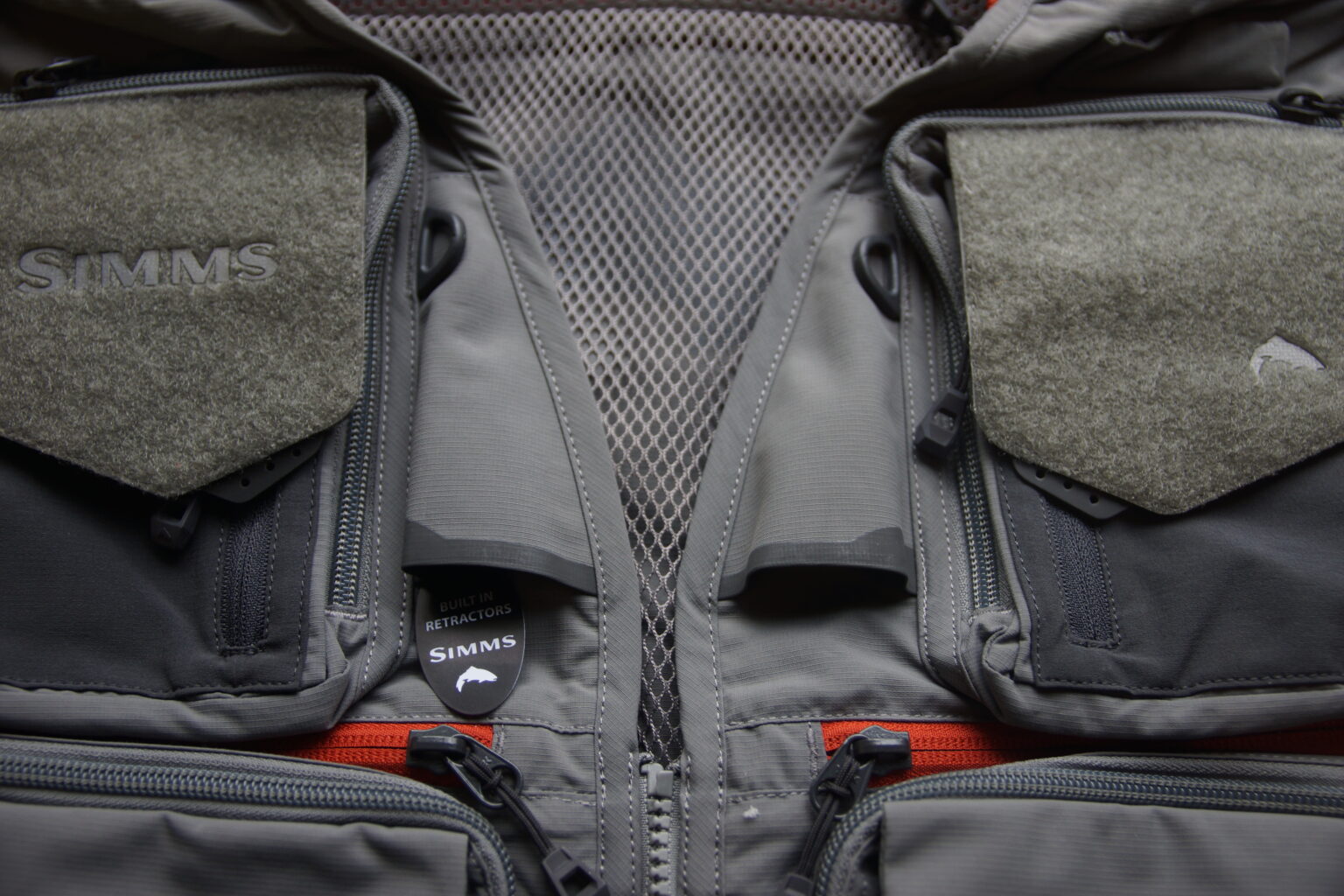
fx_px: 1456
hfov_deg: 49.6
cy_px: 448
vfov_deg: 34.2
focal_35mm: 39
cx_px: 672
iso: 100
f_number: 3.2
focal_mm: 26
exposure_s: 1/25
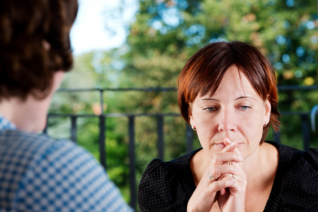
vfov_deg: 13.0
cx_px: 159
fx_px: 928
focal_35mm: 105
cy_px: 106
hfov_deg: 19.5
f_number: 7.1
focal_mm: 105
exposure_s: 1/125
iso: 200
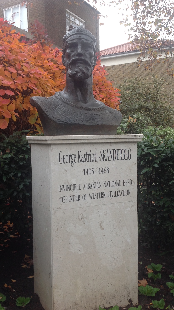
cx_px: 85
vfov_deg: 51.6
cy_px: 157
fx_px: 320
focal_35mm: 39
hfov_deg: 30.4
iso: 64
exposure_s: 1/60
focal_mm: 4.28
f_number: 2.4
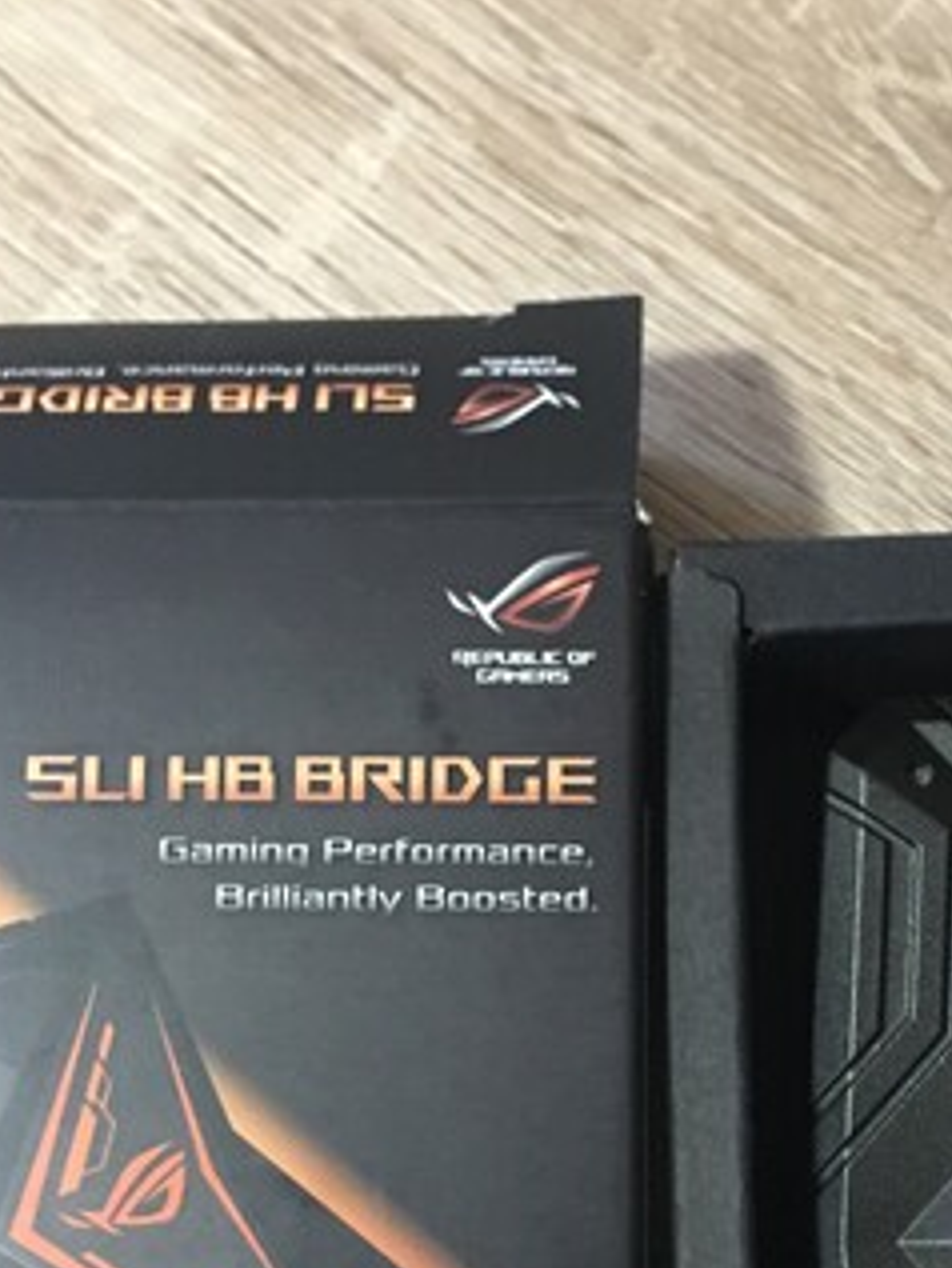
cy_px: 936
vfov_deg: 31.2
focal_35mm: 61
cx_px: 624
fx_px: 2235
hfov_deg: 23.9
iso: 160
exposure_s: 1/8
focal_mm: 4.15
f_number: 2.2
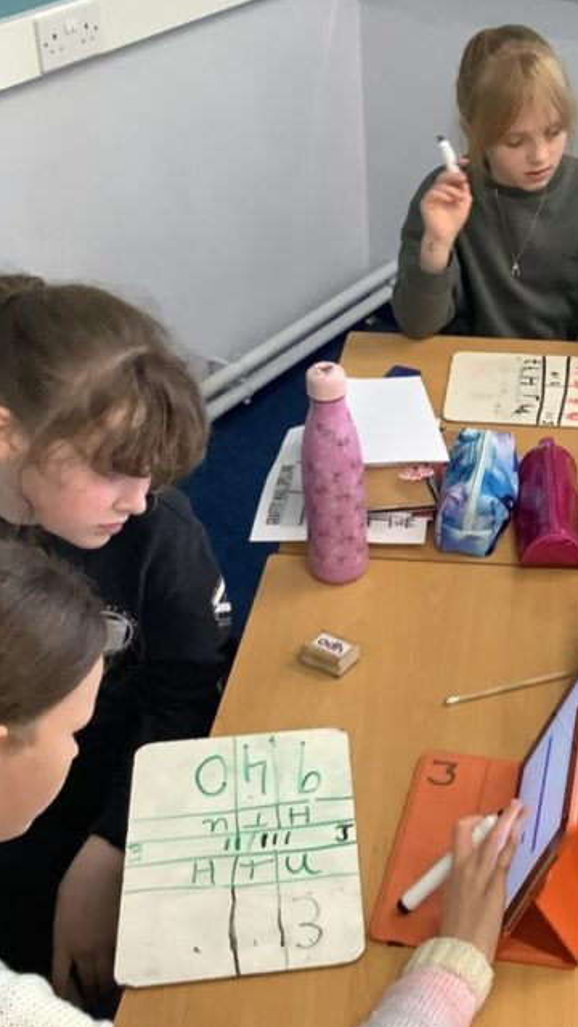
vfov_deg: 38.5
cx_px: 511
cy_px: 510
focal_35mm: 54
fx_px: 1471
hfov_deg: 21.8
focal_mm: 3.3
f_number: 2.4
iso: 200
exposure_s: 1/50
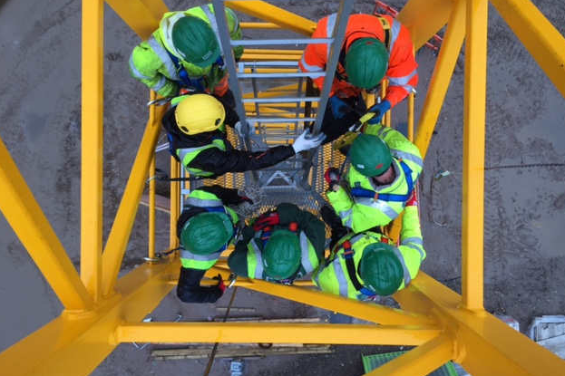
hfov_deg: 60.3
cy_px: 185
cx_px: 281
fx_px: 486
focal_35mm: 31
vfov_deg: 42.3
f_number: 2.2
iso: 32
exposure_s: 1/131
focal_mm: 4.15
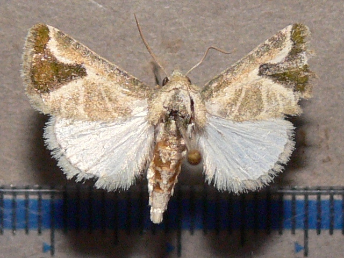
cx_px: 172
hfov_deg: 46.8
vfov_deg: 36.0
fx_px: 398
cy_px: 129
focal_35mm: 40
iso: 100
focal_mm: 8.5
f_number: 4
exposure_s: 1/30
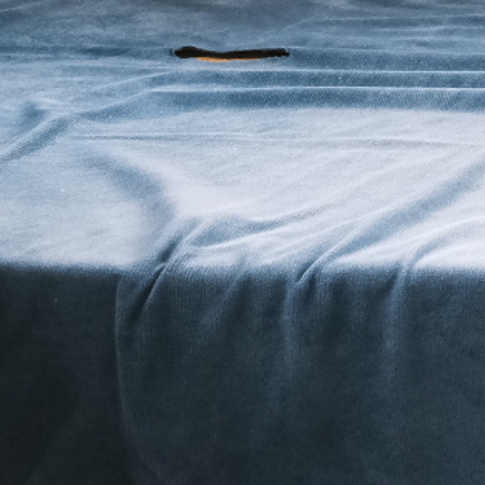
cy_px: -383
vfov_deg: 11.3
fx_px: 2283
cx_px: 755
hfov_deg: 11.6
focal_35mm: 144
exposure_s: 1/125
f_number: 5.6
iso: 2500
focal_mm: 20.2
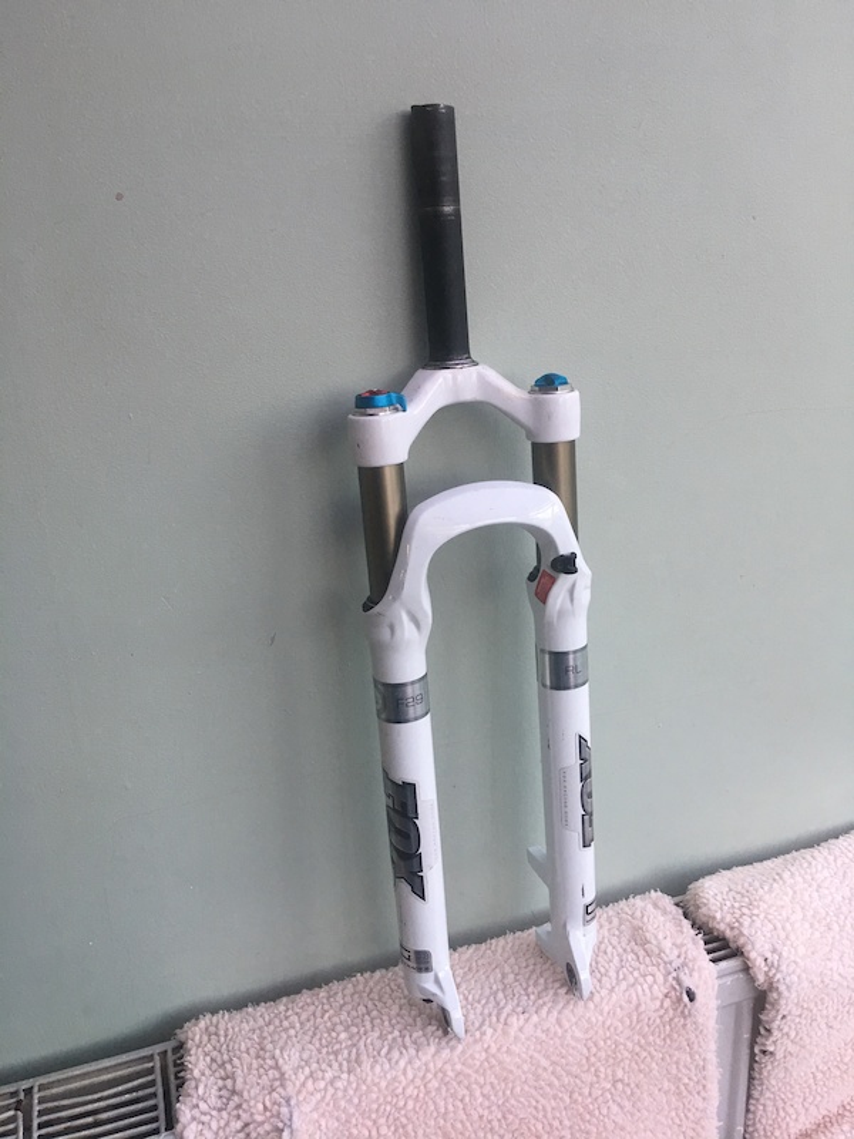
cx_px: 427
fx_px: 954
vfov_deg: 61.7
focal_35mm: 29
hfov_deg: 48.2
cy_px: 570
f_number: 2.2
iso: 40
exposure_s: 1/33
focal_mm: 4.15
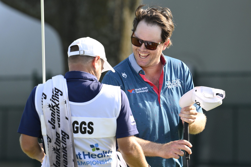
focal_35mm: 340
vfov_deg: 4.0
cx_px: 126
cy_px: 84
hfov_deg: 6.1
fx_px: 2371
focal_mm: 340
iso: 1100
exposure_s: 1/1000
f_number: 6.3
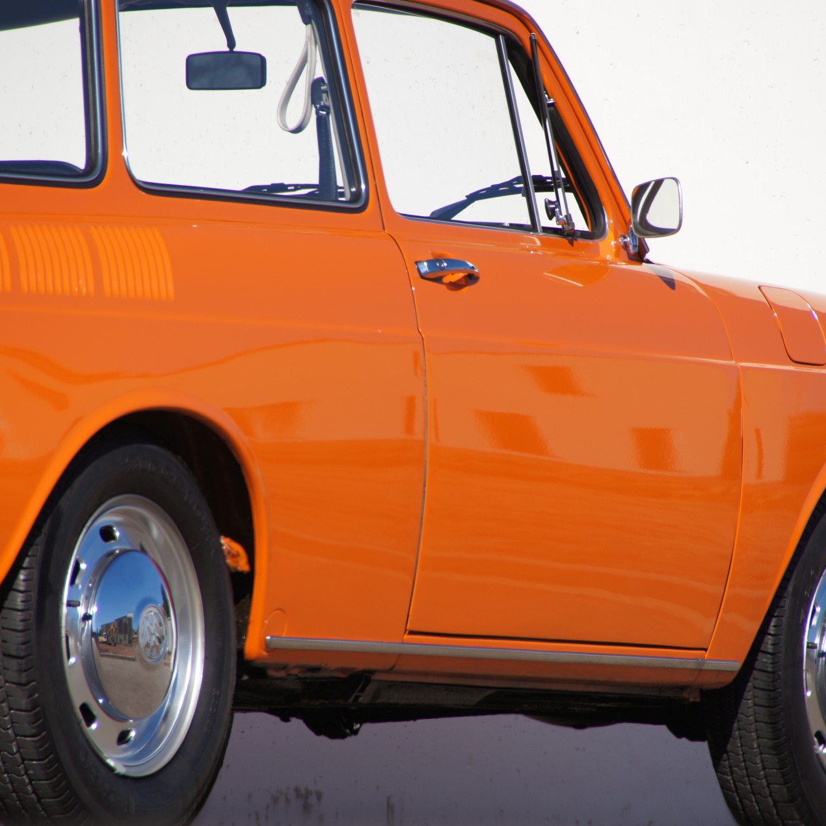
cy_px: 413
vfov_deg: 3.6
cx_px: 457
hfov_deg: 3.6
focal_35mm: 481
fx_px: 12985
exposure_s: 1/500
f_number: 6.3
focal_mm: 250
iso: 100
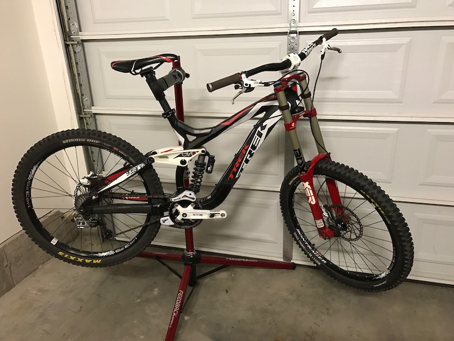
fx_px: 367
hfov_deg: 63.4
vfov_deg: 49.7
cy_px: 170
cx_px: 227
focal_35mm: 28
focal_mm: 3.99
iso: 100
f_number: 1.8
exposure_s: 1/9
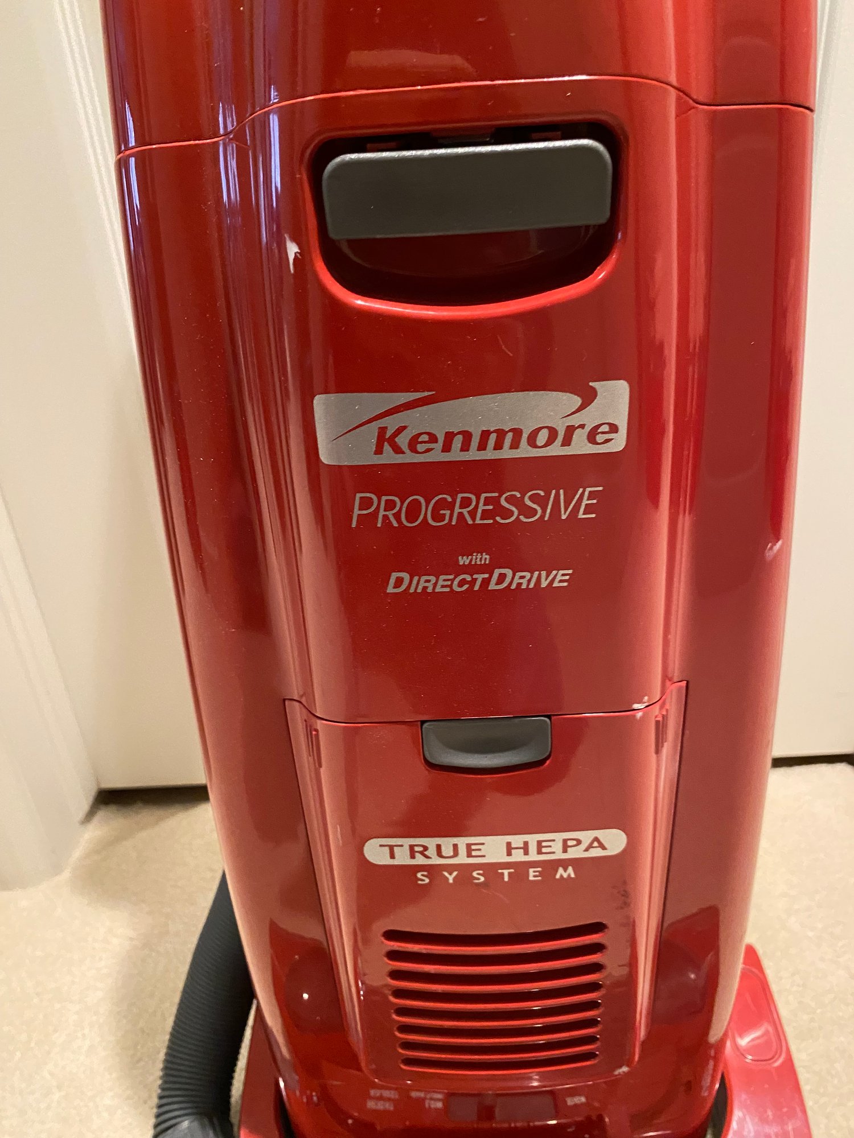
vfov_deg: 67.3
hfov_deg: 53.1
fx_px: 855
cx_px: 427
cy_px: 569
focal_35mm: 26
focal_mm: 4.25
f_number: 1.8
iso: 640
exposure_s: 1/30
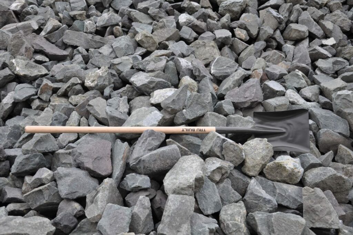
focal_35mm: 48
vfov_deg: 28.0
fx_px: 470
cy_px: 118
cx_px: 176
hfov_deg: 41.2
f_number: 5.6
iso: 200
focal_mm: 32
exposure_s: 1/125
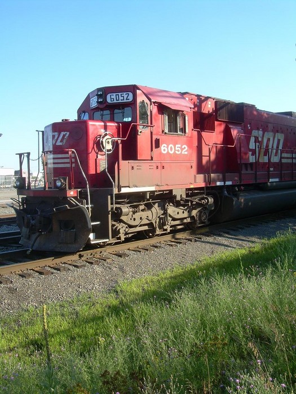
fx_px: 433
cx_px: 148
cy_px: 197
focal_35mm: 38
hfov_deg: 37.7
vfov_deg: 49.0
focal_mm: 6.3
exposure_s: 1/162
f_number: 4.6
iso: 50
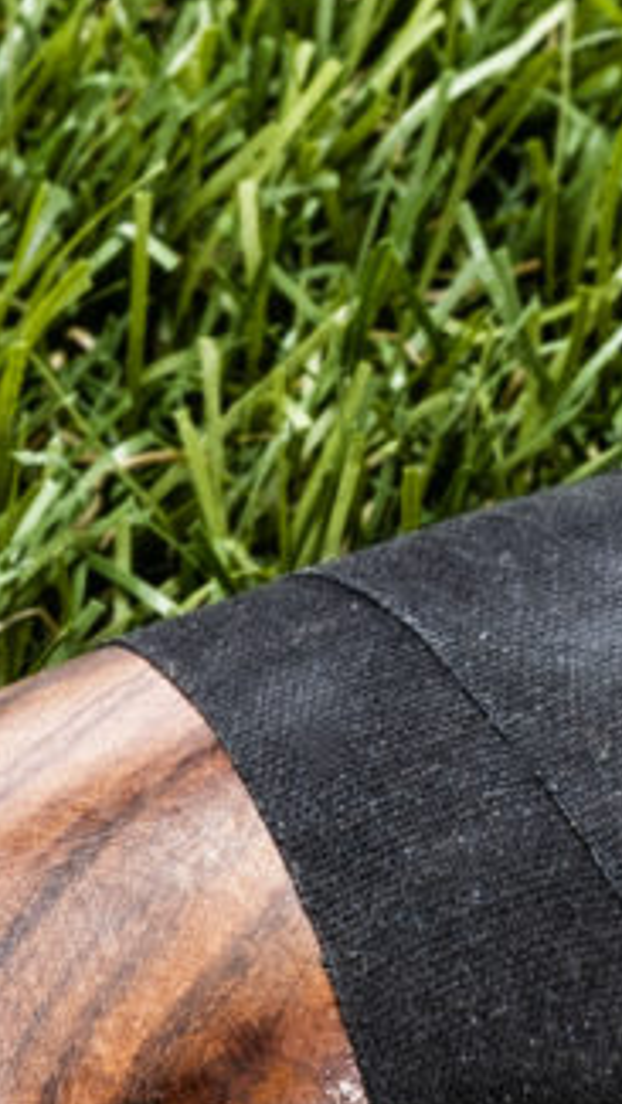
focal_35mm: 297
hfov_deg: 4.1
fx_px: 8702
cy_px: 2607
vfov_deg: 6.9
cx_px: -367
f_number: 8
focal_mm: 24
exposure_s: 1/160
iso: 100
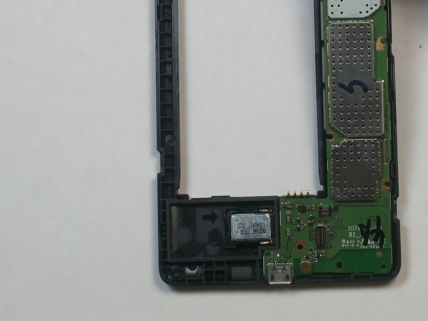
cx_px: 273
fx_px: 1830
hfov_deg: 13.3
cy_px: 81
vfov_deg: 10.0
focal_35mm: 148
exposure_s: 1/100
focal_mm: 15.1
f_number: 5.1
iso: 80
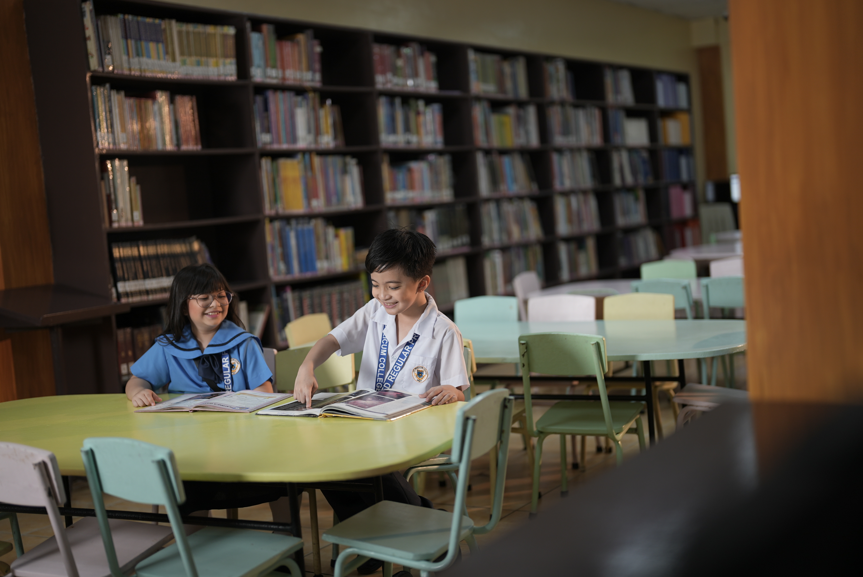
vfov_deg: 27.0
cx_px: 432
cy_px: 288
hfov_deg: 39.6
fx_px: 1199
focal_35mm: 50
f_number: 1.2
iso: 160
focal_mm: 50
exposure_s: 1/160
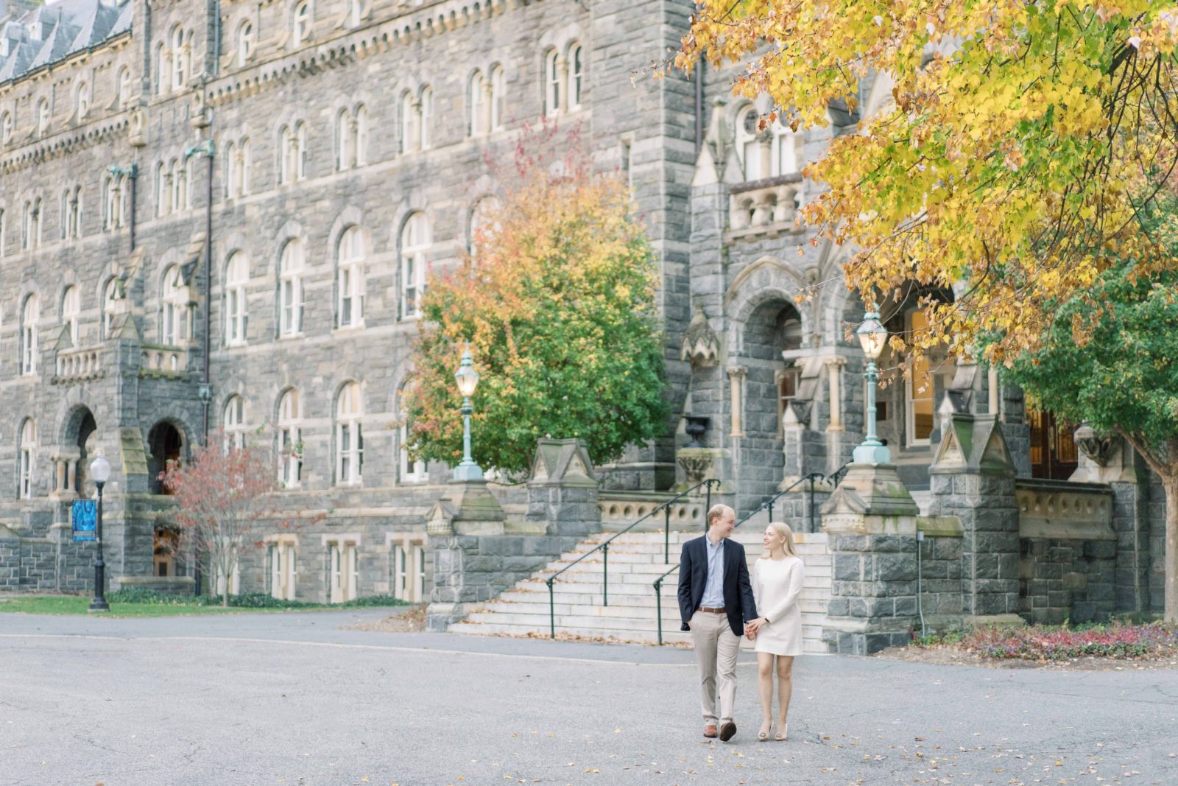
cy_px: 393
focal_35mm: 55
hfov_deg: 36.2
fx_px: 1800
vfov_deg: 24.6
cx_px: 589
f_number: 2
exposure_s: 1/800
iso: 1250
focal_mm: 55
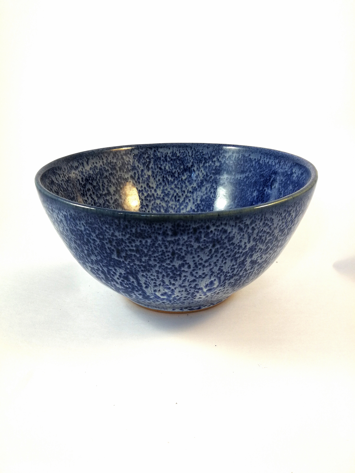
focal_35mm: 27
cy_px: 236
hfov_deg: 51.3
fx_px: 369
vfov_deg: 65.3
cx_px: 178
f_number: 2.2
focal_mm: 3.95
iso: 64
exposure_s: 1/50
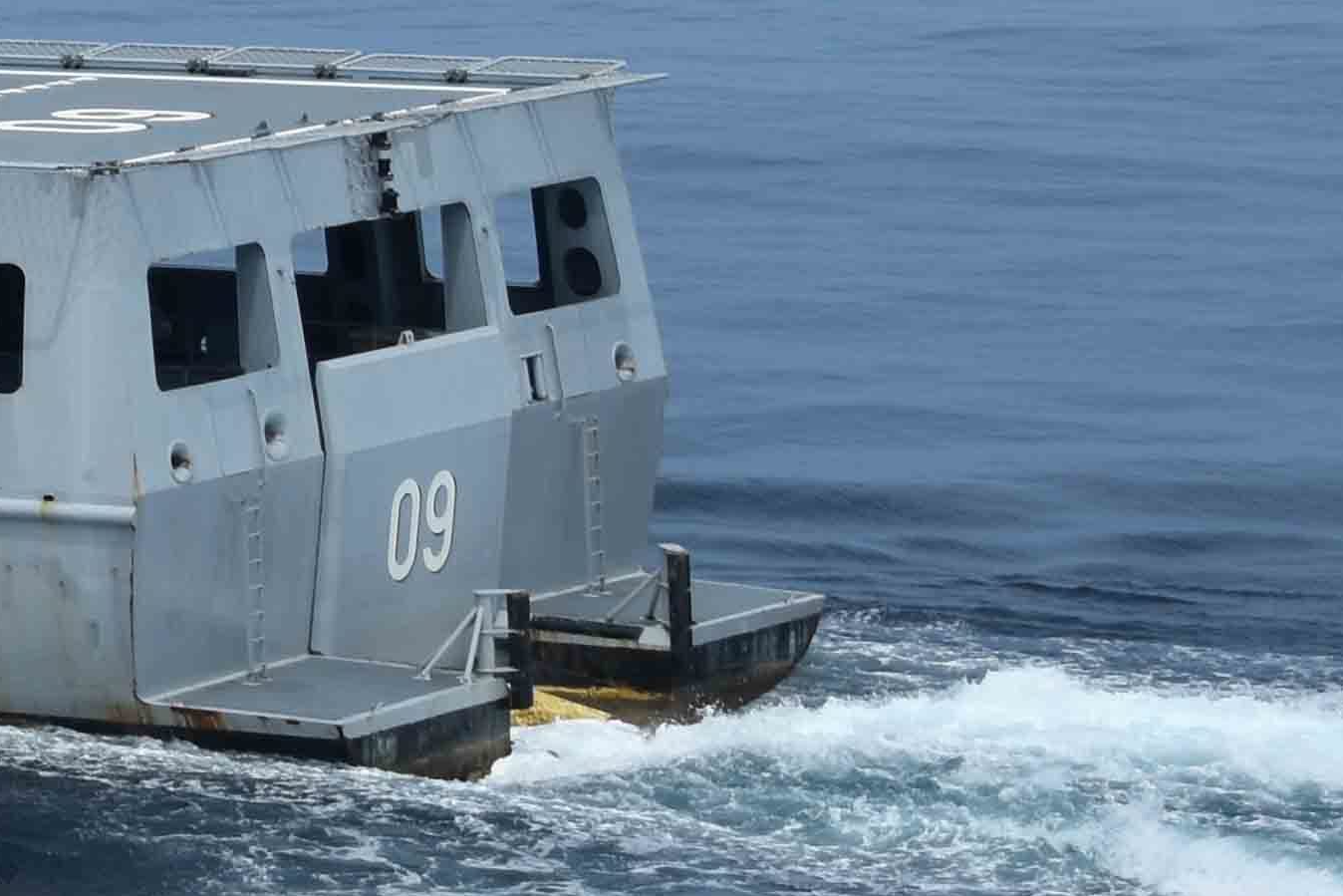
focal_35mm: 267
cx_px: -1512
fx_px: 9961
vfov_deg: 5.1
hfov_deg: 7.4
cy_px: -599
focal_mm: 40
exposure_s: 1/400
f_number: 10
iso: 100
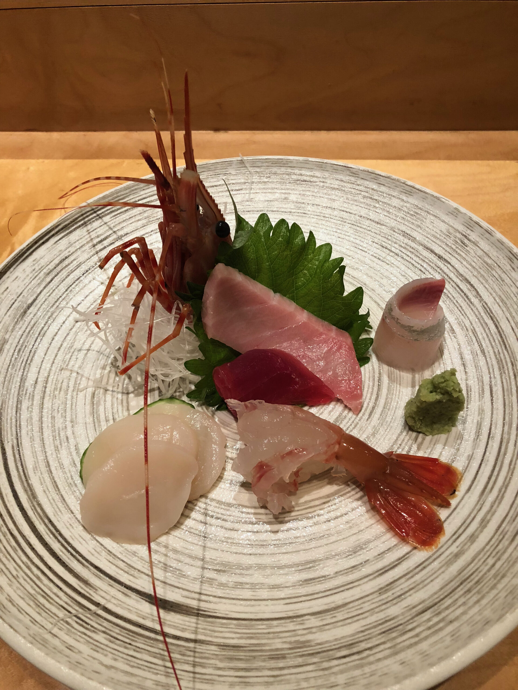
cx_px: 259
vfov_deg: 63.4
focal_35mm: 28
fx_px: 559
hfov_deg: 49.7
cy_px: 345
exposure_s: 1/15
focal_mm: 3.99
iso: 64
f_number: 1.8
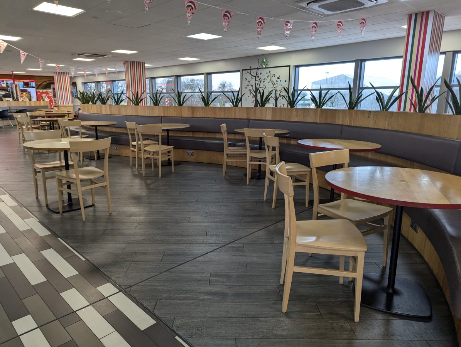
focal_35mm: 24
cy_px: 174
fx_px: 320
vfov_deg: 56.9
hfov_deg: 71.5
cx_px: 230
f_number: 1.85
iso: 87
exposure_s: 1/100
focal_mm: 6.81
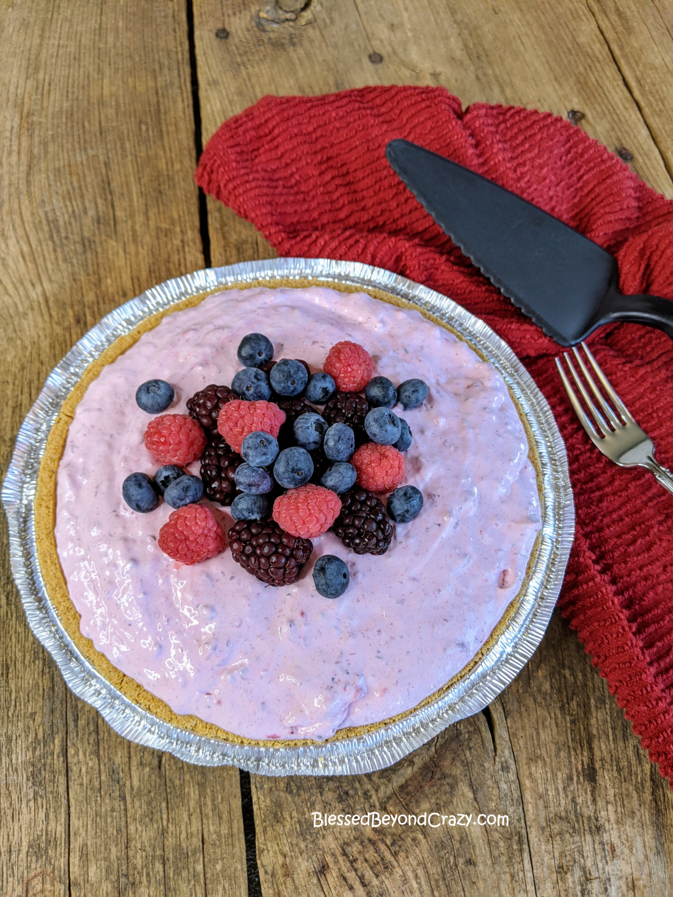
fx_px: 700
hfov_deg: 51.4
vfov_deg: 65.3
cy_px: 448
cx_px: 336
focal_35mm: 27
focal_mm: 4.44
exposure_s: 1/174
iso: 67
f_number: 1.8
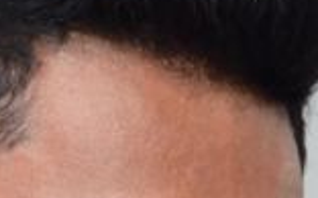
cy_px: 810
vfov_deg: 1.2
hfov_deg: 1.9
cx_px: -105
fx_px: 9619
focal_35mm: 1112
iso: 2500
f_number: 5.6
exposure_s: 1/125
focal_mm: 105
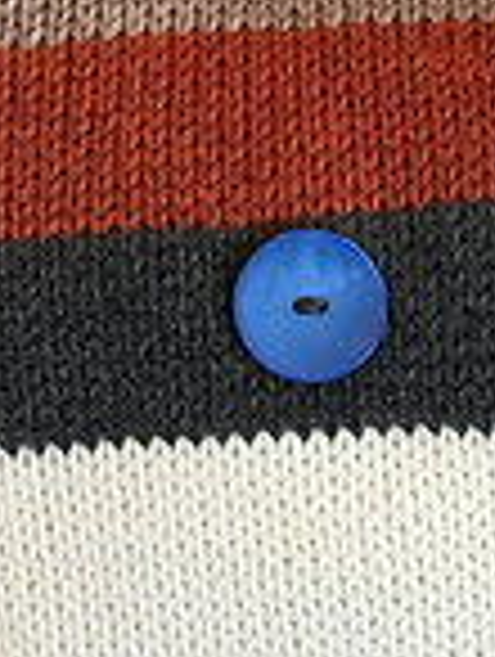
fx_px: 1882
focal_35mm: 99
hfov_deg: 14.7
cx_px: 493
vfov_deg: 19.8
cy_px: 418
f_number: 2.2
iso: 40
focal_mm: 4.15
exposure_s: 1/30
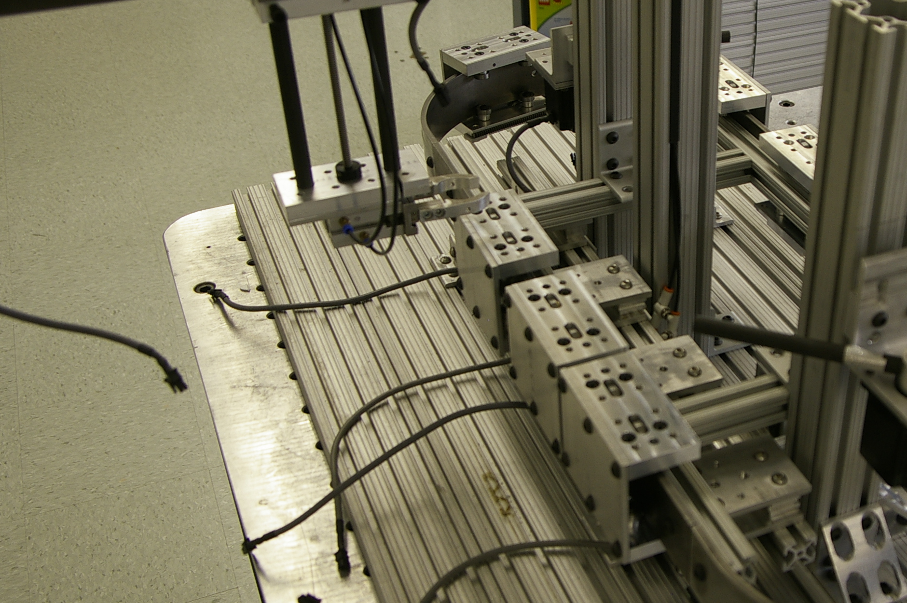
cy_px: 312
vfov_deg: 28.0
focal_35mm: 48
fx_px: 1208
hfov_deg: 40.0
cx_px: 681
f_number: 4
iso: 200
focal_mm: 20
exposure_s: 1/25
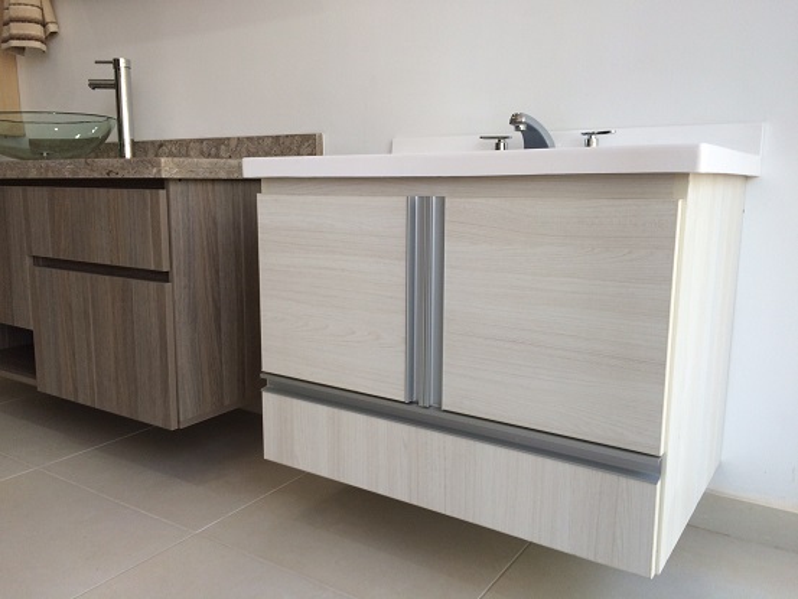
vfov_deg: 48.2
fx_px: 669
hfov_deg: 61.6
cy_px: 300
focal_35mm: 29
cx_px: 399
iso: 40
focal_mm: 4.15
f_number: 2.2
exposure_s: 1/120
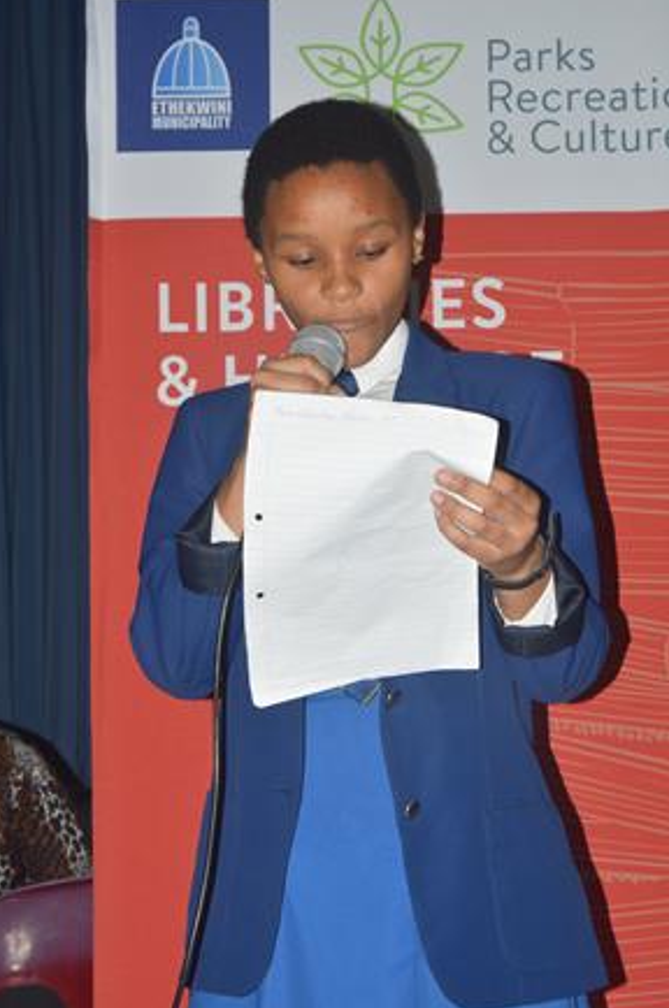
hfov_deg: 14.7
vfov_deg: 21.9
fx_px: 2600
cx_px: 354
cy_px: 495
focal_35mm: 93
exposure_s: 1/200
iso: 400
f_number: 7.1
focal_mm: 56
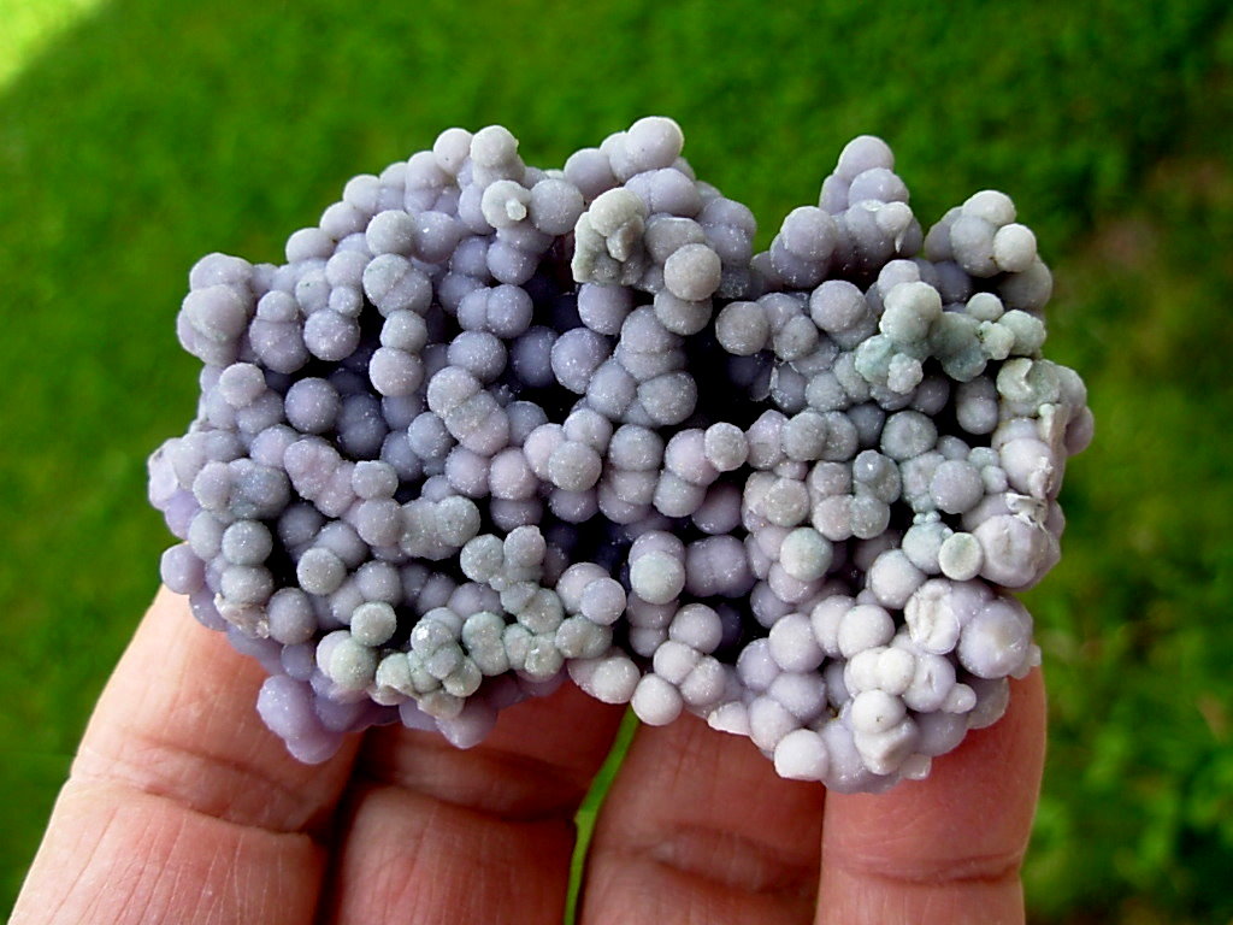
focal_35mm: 38
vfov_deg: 37.7
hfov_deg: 49.0
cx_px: 616
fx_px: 1354
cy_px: 462
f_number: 2.9
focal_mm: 6.3
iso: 50
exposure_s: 1/242
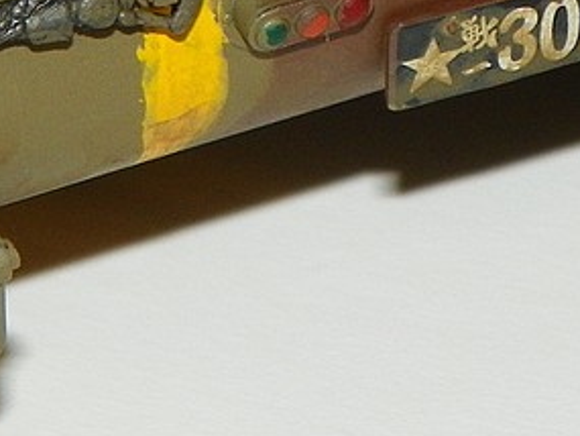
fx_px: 6923
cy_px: -294
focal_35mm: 413
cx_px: 48
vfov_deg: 3.6
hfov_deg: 4.8
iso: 64
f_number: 4
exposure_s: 1/125
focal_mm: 16.4
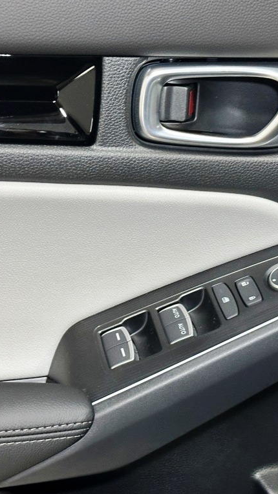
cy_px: 247
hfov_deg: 17.2
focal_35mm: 70
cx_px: 190
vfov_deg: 30.2
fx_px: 918
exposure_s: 1/40
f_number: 1.78
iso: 500
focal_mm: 6.86
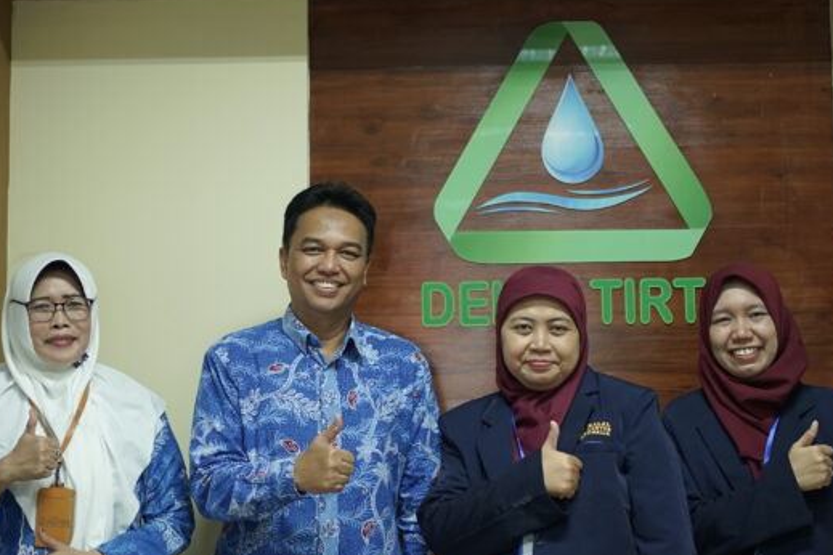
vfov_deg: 19.7
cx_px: 395
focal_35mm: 69
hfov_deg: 29.2
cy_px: 280
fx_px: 1596
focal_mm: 35
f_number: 1.8
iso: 800
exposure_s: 1/100
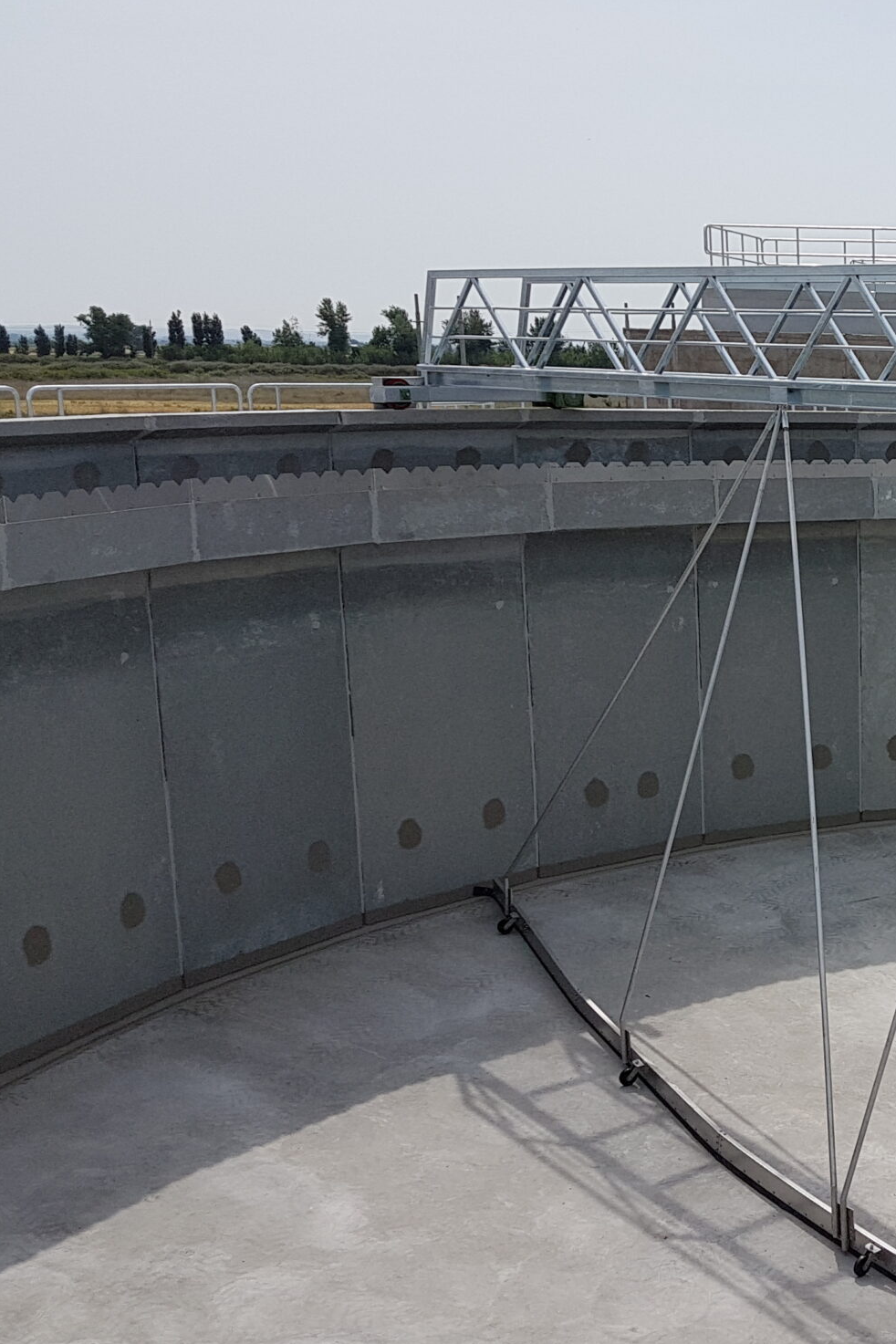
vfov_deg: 41.9
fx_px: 1755
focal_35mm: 47
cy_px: 691
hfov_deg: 25.9
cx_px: 1048
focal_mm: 4.2
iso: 40
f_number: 1.7
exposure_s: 1/3760
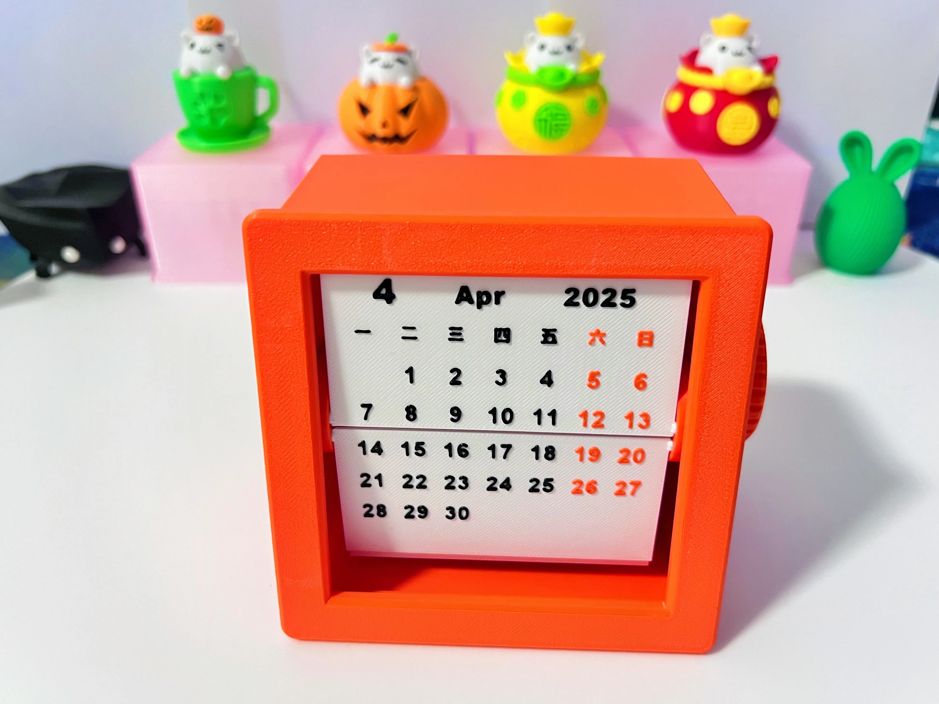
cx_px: 475
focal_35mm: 27
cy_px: 341
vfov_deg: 51.3
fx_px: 732
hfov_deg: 65.3
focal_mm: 5.7
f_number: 1.5
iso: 500
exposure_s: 1/60
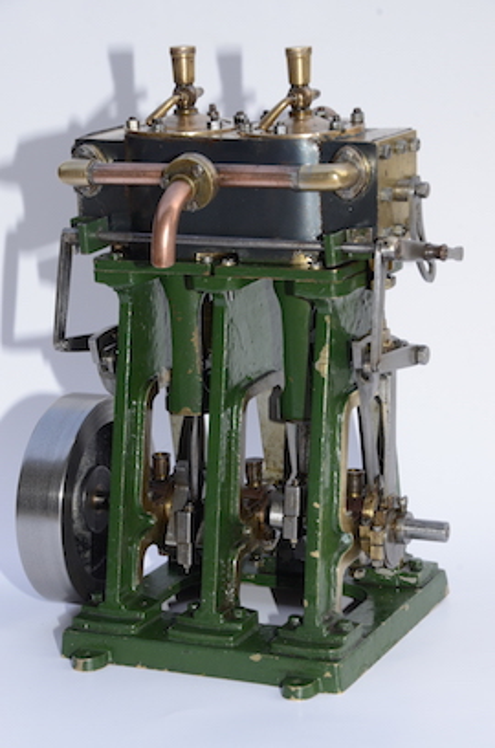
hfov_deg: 11.4
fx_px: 2488
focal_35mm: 120
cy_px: 374
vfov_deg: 17.1
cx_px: 248
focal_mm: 80
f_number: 13
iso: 800
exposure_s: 1/250
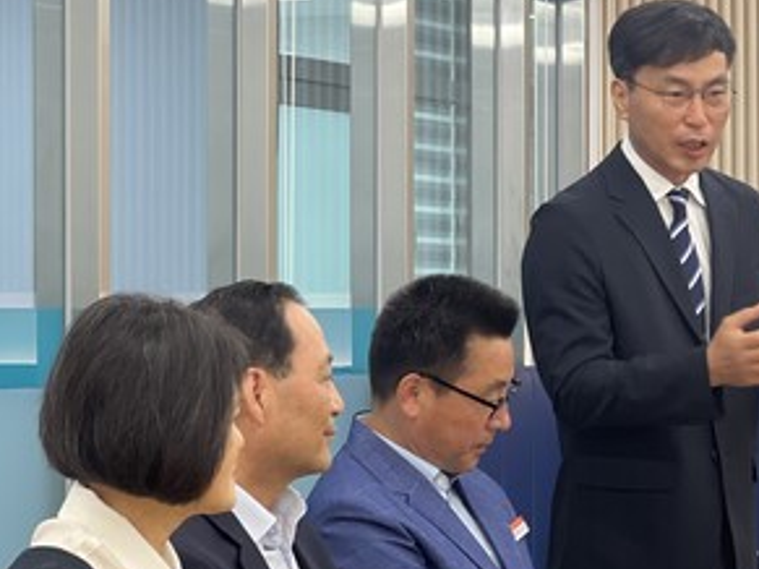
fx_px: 3485
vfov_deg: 9.3
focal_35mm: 159
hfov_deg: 12.4
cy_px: 360
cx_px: 553
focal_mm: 9
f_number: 2.8
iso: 160
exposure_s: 1/40
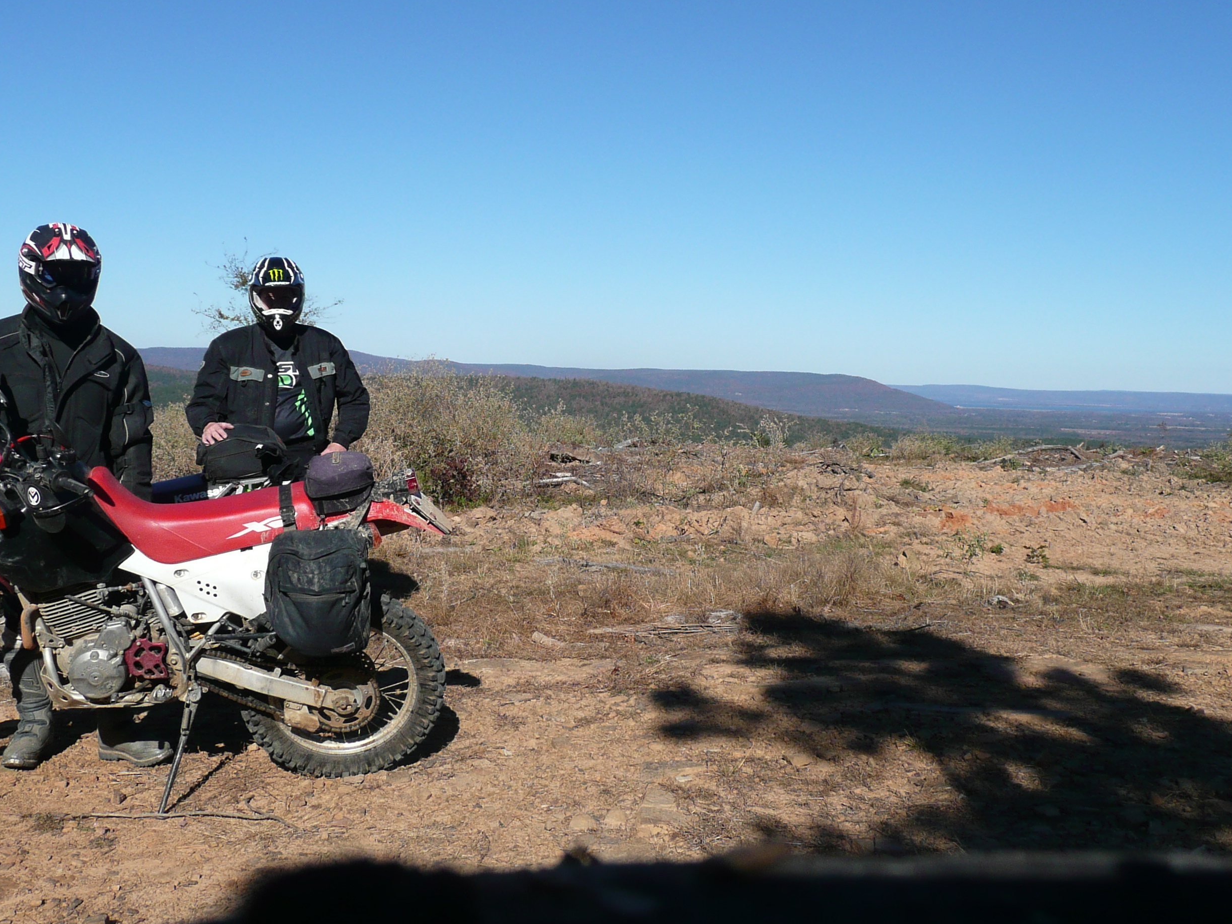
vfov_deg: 40.6
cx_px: 595
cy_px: 395
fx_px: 1246
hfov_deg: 52.6
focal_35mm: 35
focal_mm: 4.6
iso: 100
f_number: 8
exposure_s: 1/250
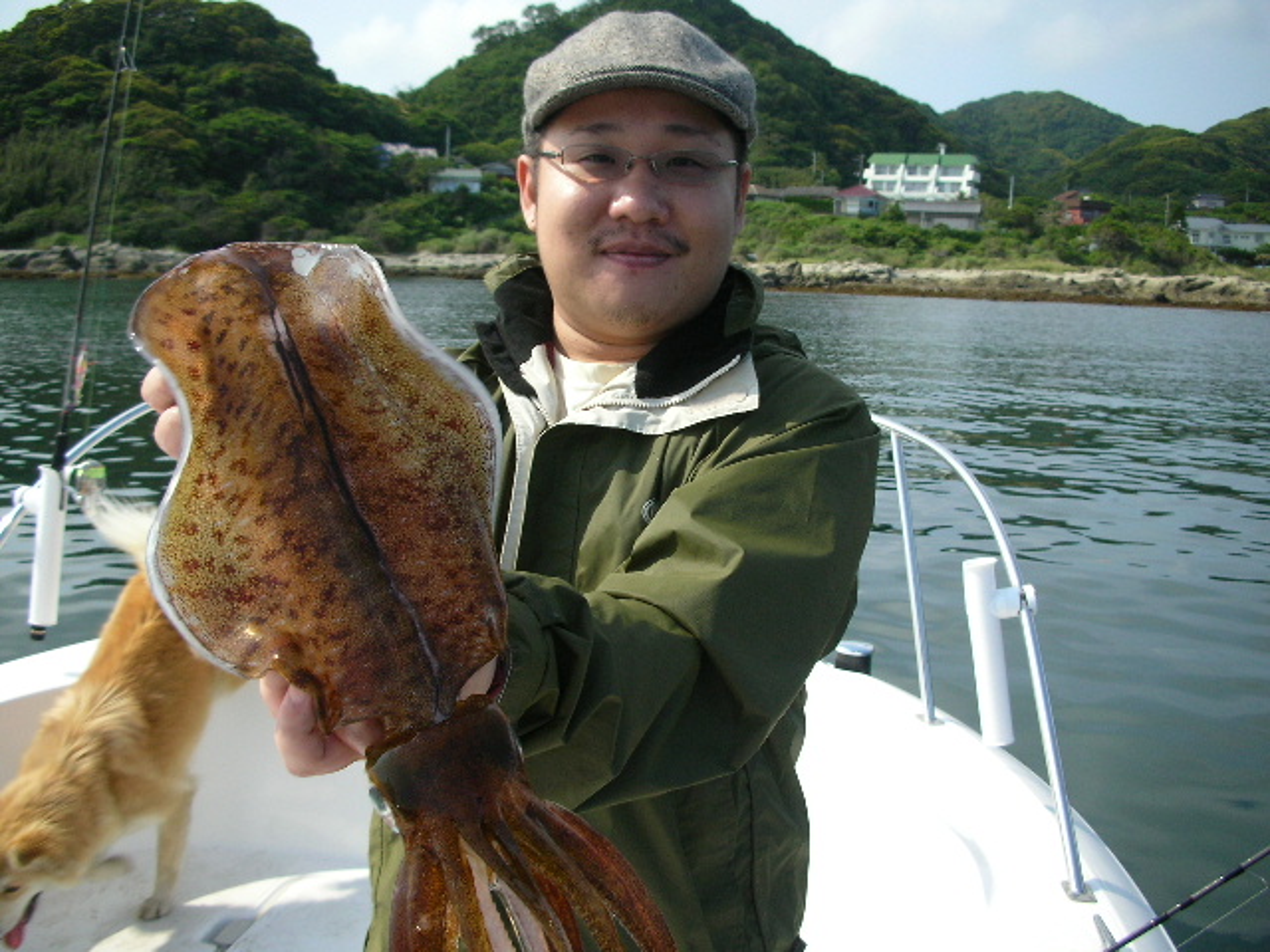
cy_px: 476
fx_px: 1284
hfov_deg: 52.6
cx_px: 635
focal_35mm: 35
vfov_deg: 40.7
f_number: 8.5
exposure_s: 1/109
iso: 50
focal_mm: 5.8
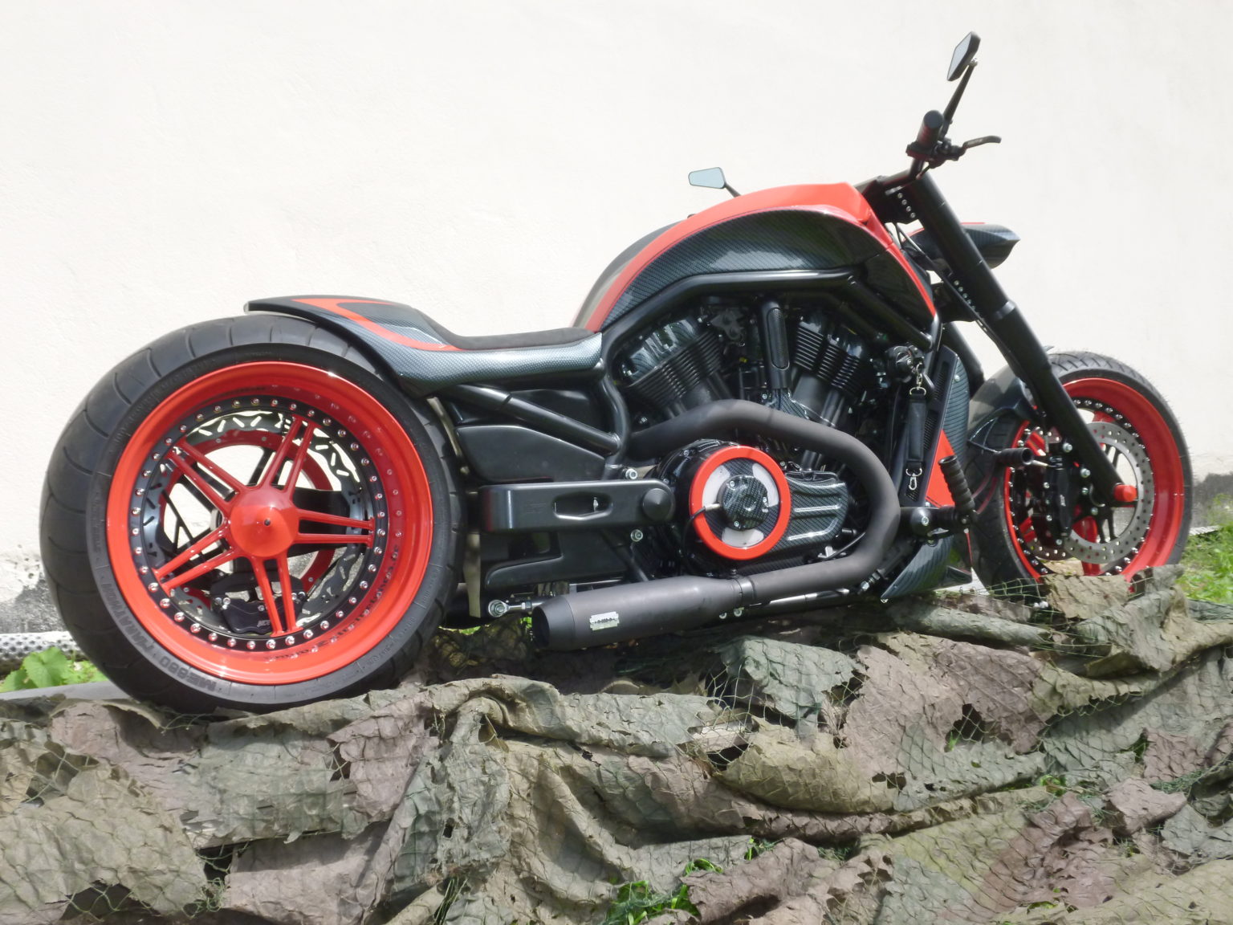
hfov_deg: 51.4
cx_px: 616
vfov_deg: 39.7
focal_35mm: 36
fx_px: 1282
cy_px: 462
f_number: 3.6
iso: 100
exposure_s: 1/500
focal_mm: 6.5
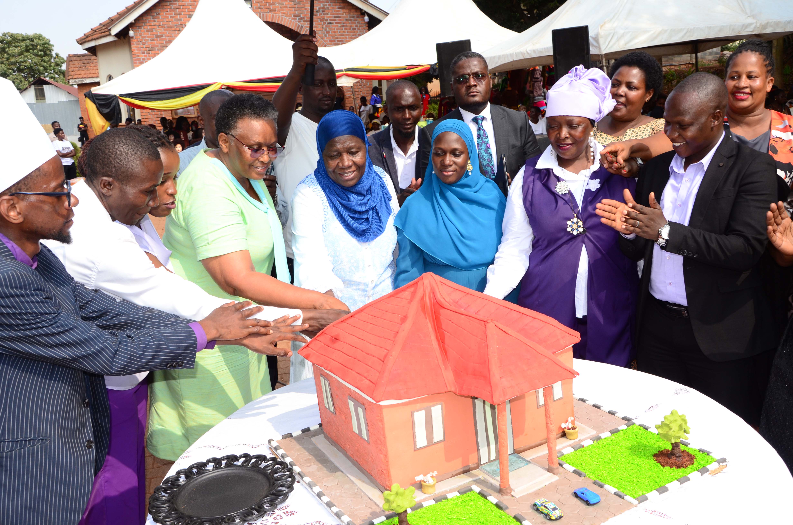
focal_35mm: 33
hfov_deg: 57.3
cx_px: 396
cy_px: 262
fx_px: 725
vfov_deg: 39.8
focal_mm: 22
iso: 320
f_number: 7.1
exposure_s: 1/320
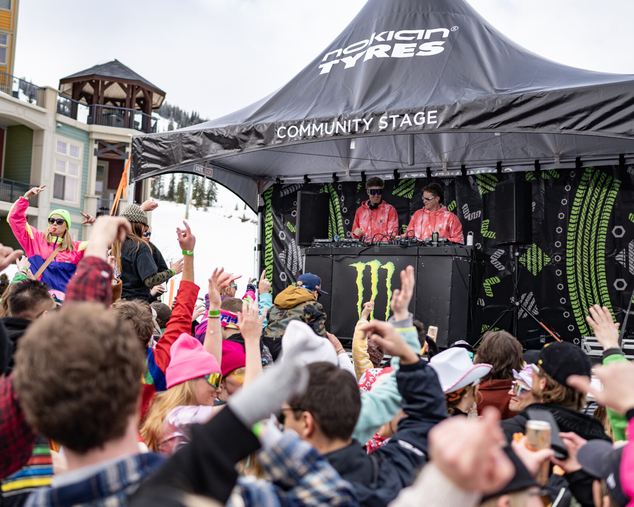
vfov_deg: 37.3
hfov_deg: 45.6
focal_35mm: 40
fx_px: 751
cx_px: 269
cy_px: 257
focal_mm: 35
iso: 80
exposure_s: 1/800
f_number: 2.2
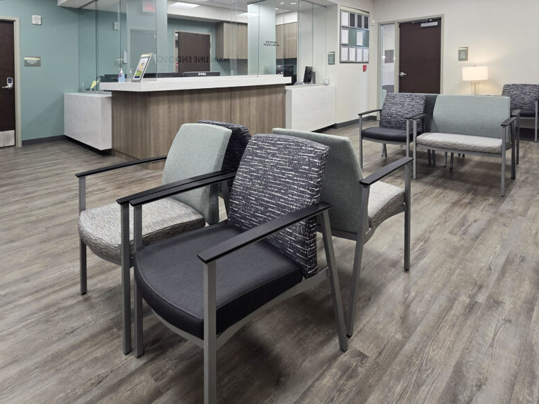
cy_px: 191
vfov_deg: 74.7
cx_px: 332
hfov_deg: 89.4
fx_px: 265
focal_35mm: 17
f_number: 2.2
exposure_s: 1/60
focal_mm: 2.2
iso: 50
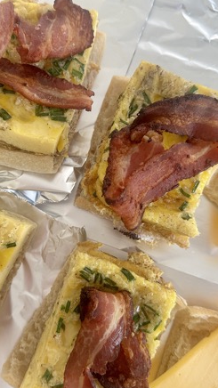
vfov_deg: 55.3
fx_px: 370
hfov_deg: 32.6
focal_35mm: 36
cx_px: 81
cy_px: 193
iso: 250
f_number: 1.78
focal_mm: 6.86
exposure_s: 1/98
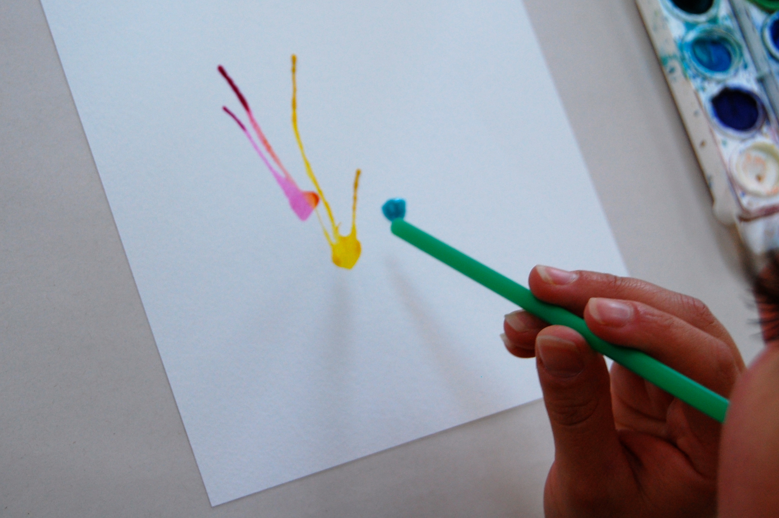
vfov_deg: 17.1
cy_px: 252
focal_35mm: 80
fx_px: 1721
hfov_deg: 25.5
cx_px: 369
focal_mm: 45
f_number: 5.3
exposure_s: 1/60
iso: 400
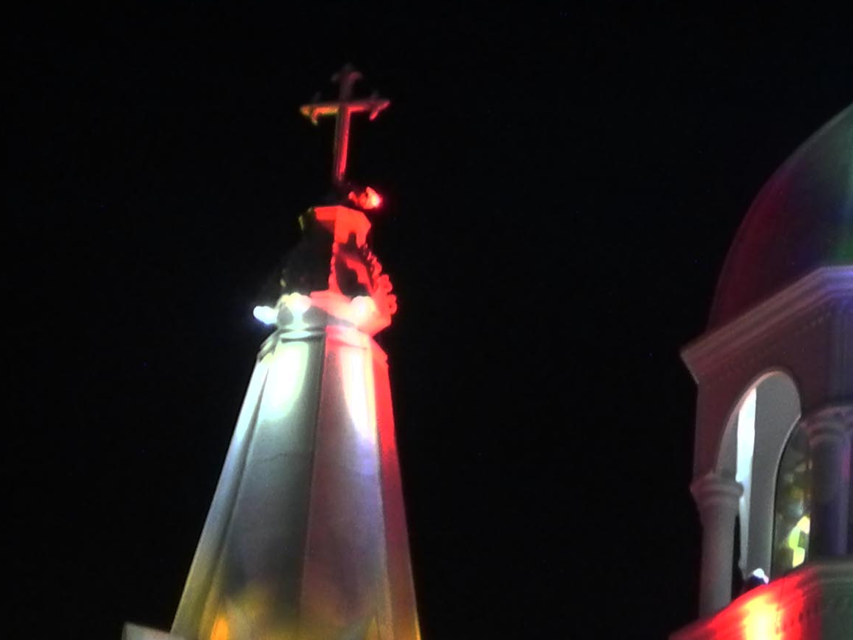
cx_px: 782
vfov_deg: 7.2
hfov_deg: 9.5
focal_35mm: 207
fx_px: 5100
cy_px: 423
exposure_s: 1/15
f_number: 4
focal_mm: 11.8
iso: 800
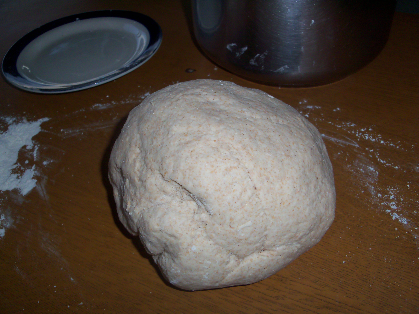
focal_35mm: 35
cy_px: 157
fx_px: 424
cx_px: 210
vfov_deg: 40.7
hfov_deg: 52.6
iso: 64
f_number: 3
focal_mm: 6.3
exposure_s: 1/30
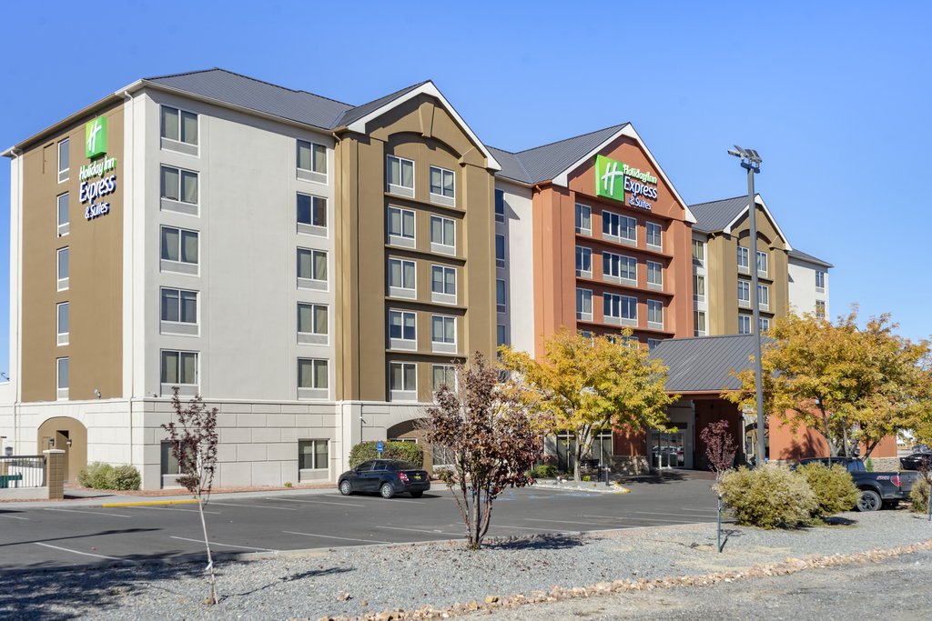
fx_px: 829
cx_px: 466
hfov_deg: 58.7
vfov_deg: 41.1
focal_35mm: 32
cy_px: 310
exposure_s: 1/1250
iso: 400
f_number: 9
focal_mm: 32
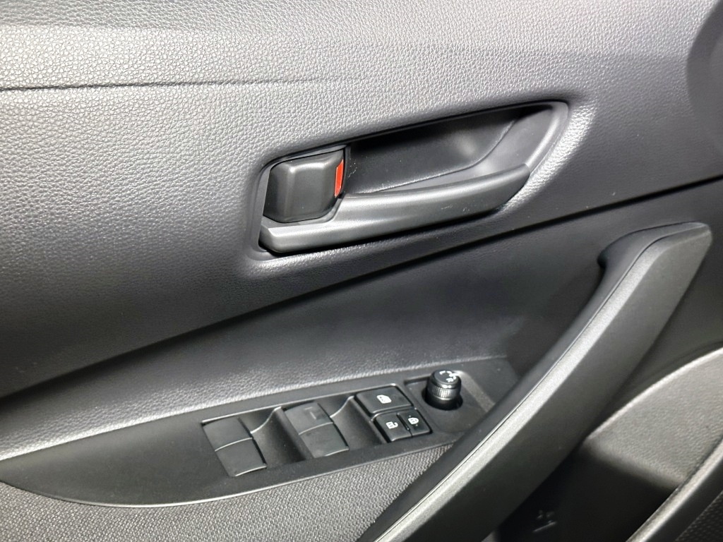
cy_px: 271
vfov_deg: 30.3
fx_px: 1003
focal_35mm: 48
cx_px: 362
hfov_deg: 39.7
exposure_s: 1/30
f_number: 1.78
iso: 400
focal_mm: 6.86
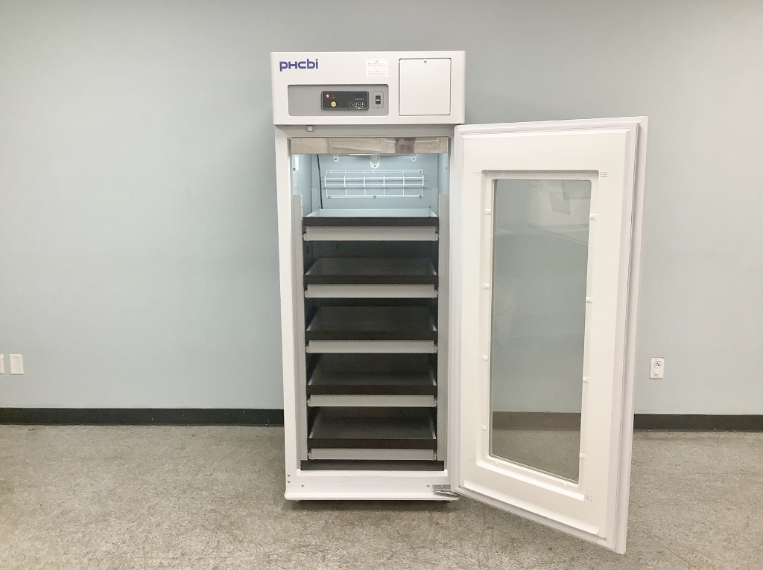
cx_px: 382
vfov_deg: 45.4
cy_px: 285
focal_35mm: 31
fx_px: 683
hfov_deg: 58.4
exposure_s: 1/60
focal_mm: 3.3
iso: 100
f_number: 2.4
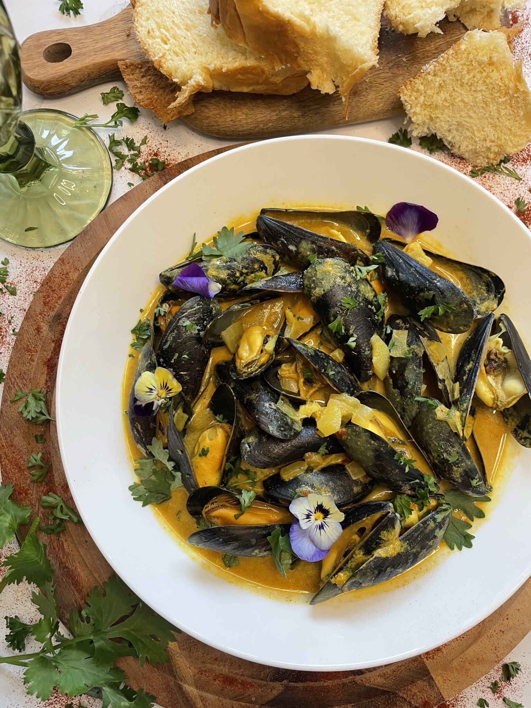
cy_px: 354
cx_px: 266
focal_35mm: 26
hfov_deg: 53.1
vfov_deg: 67.3
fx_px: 532
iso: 125
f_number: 1.6
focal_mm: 4.2
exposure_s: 1/91
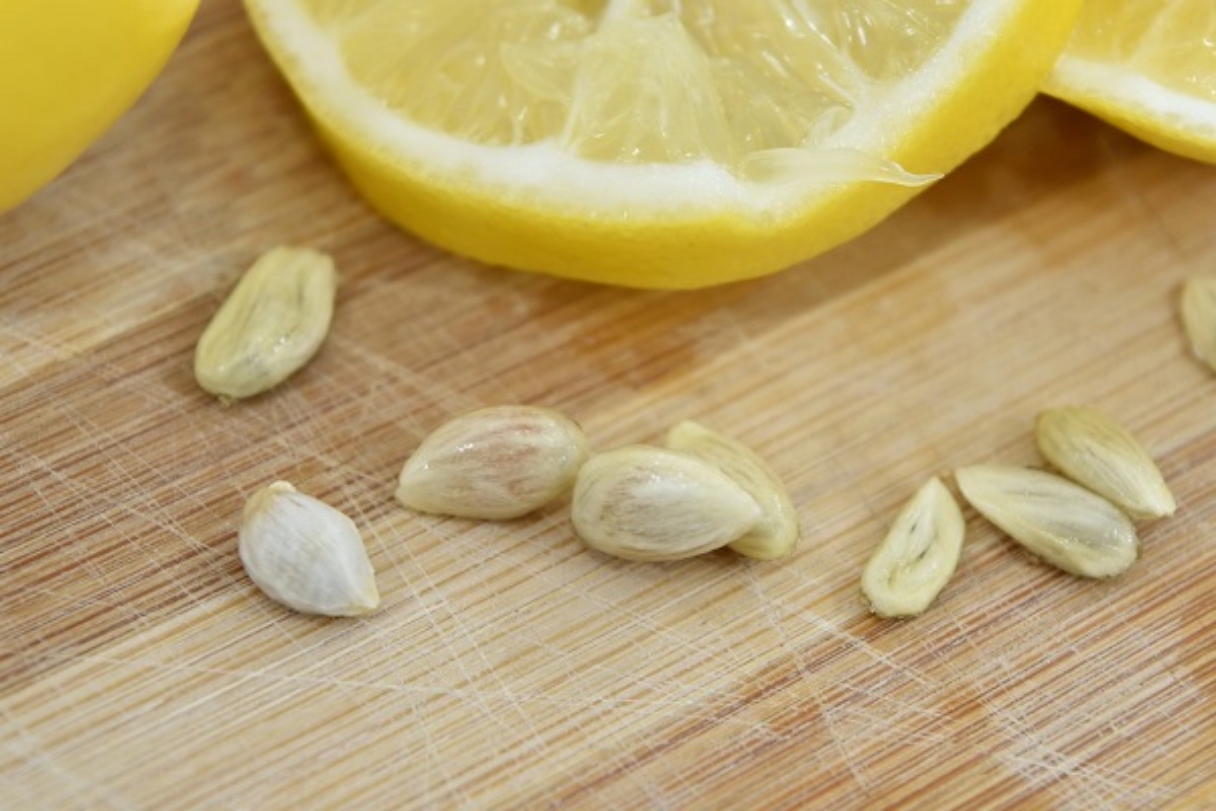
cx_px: 608
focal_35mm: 82
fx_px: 2786
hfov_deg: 24.6
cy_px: 406
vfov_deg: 16.6
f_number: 5.6
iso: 100
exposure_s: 1/100
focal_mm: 55
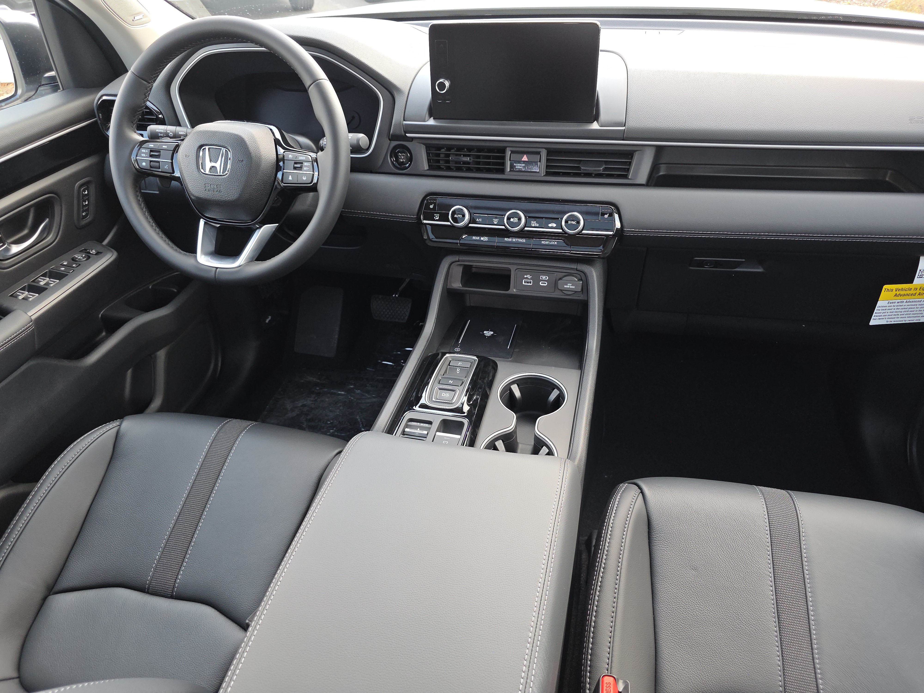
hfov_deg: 73.9
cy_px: 346
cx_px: 462
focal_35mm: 23
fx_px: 614
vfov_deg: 58.9
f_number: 1.7
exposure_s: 1/180
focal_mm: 6.3
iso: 100
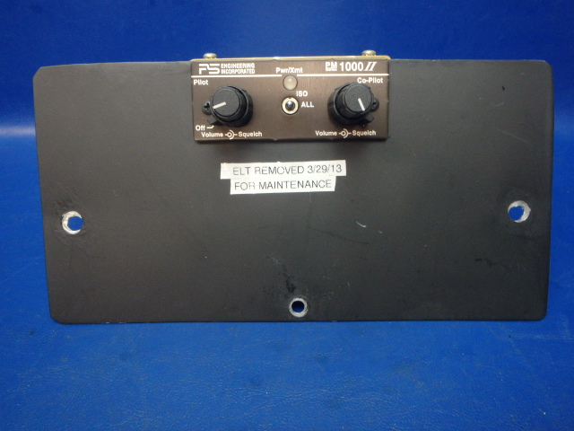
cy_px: 216
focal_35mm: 28
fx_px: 464
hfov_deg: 63.4
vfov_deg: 49.7
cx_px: 287
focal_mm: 5
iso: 500
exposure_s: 1/30
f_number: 3.9
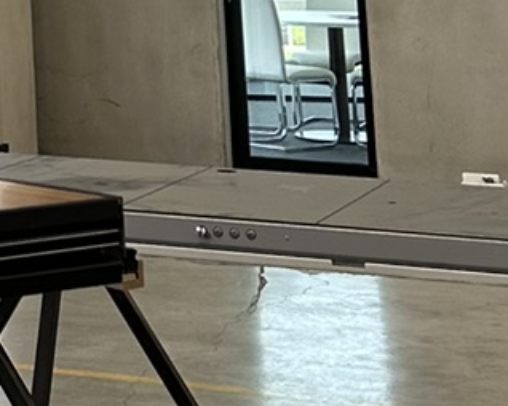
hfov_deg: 11.8
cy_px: -743
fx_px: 2269
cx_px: -409
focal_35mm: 151
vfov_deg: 8.7
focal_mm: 6.86
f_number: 1.78
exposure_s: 1/121
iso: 64
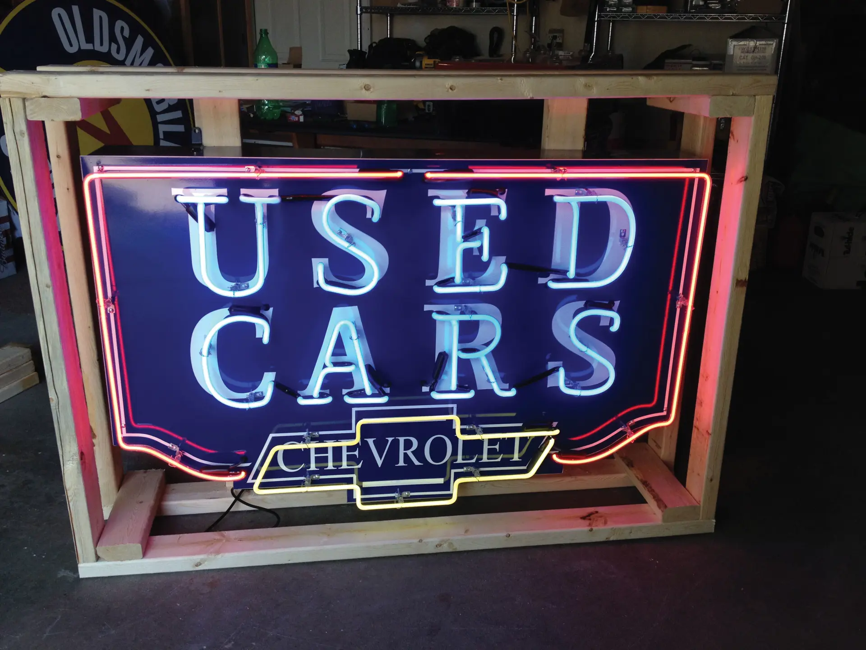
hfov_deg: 52.6
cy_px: 325
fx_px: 876
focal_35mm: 35
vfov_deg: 40.7
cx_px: 433
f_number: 2.4
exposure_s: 1/120
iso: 80
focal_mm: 4.28
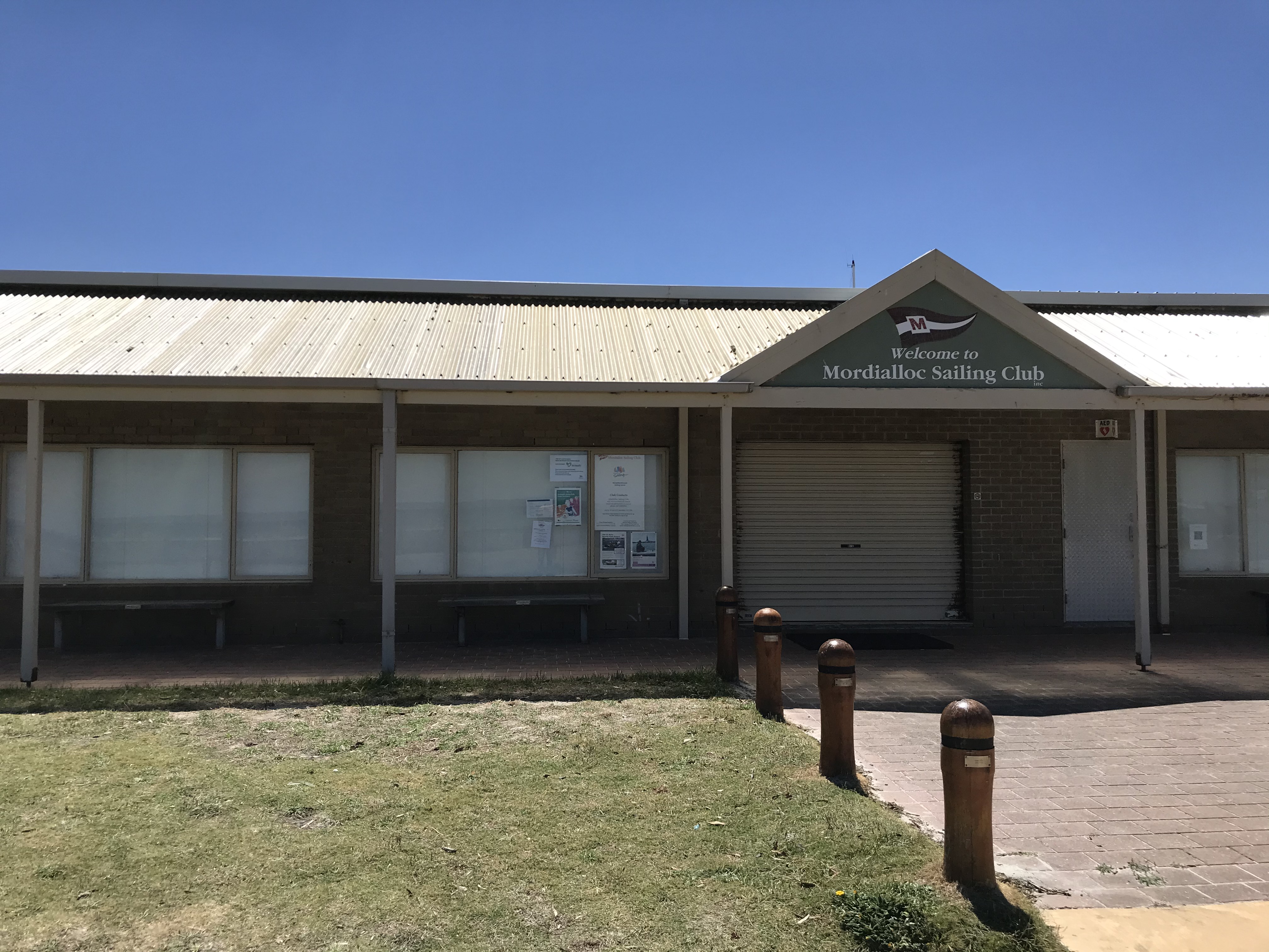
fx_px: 1026
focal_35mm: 28
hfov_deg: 63.4
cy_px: 476
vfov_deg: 49.7
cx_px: 634
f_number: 1.8
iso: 20
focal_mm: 3.99
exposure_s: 1/3425
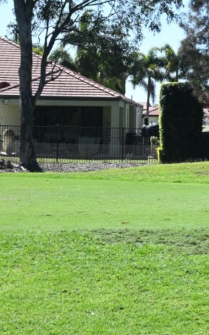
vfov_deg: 14.9
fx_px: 1277
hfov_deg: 9.2
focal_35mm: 140
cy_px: 112
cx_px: 278
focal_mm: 45
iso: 100
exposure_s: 1/250
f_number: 6
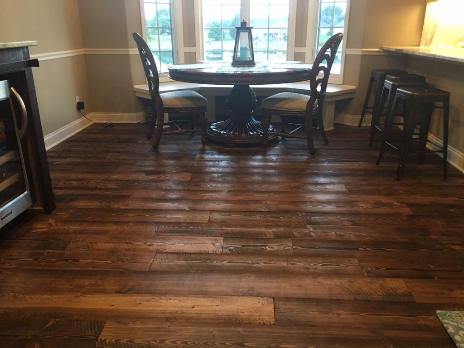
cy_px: 174
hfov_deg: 61.7
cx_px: 232
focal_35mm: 29
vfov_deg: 48.2
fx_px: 389
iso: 160
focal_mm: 4.15
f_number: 2.2
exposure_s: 1/30
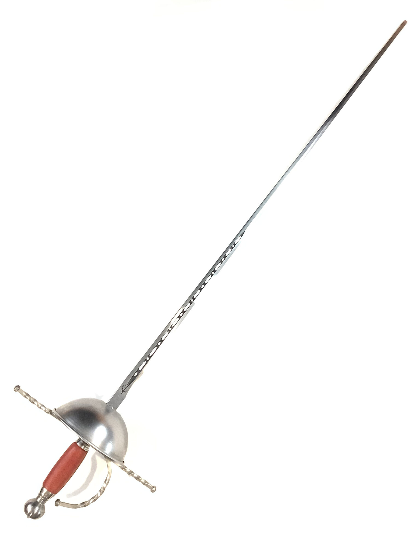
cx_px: 210
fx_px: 502
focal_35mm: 31
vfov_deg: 58.4
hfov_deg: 45.4
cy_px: 280
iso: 250
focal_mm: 3.3
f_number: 2.4
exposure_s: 1/60
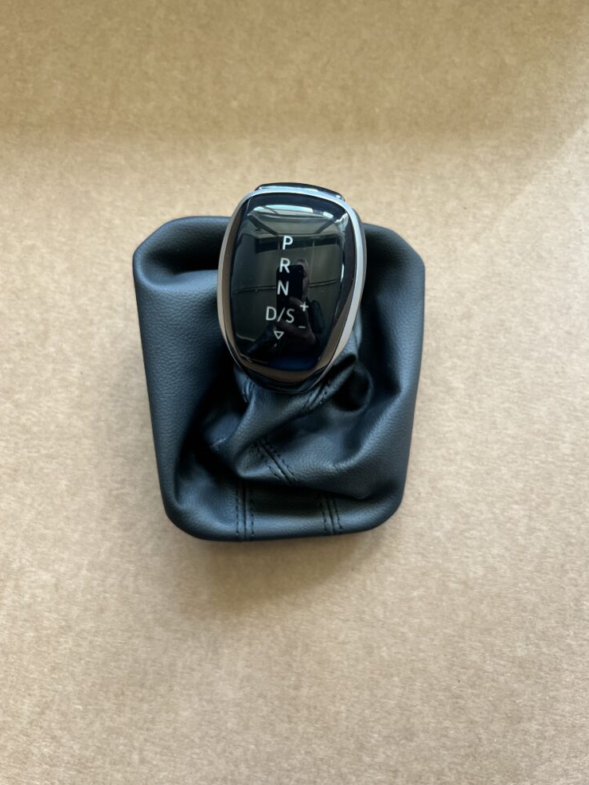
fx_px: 612
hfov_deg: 51.4
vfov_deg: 65.3
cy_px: 399
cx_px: 288
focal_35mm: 27
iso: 125
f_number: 1.5
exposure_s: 1/121
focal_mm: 5.7
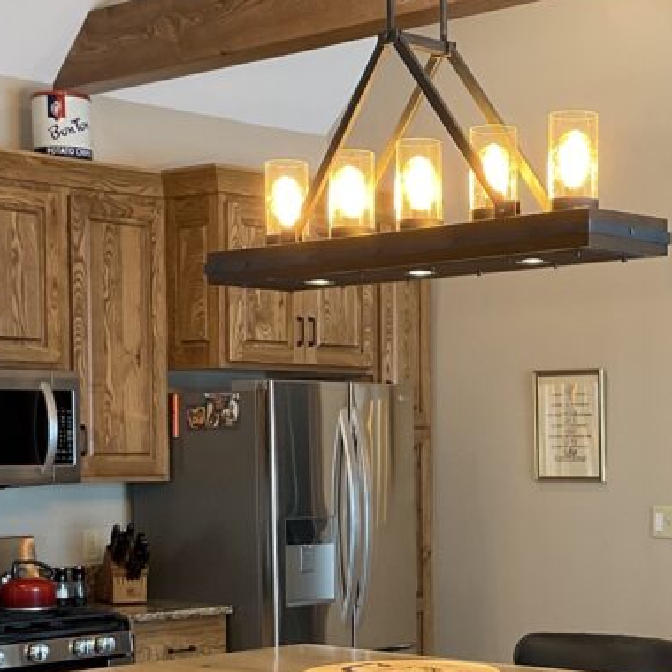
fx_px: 1779
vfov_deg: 21.2
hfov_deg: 21.2
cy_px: 523
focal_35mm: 81
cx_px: 529
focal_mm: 3
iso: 80
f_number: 1.8
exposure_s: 1/60
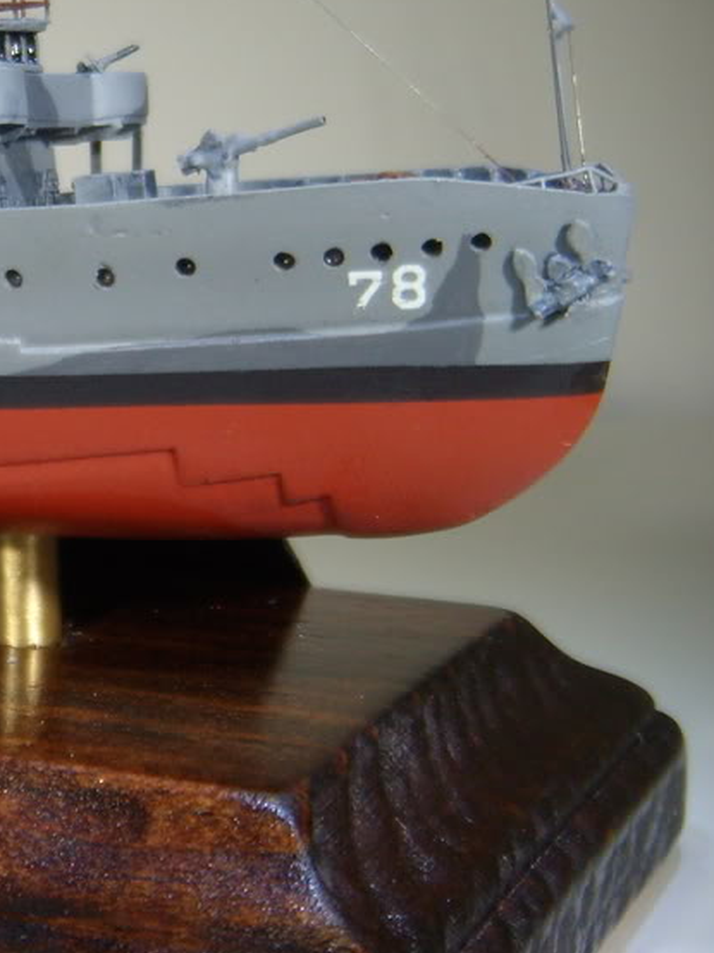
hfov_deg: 14.6
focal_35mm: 98
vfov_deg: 20.0
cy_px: 306
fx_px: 2697
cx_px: -117
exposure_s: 1/28.5
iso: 100
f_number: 3.7
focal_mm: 8.9
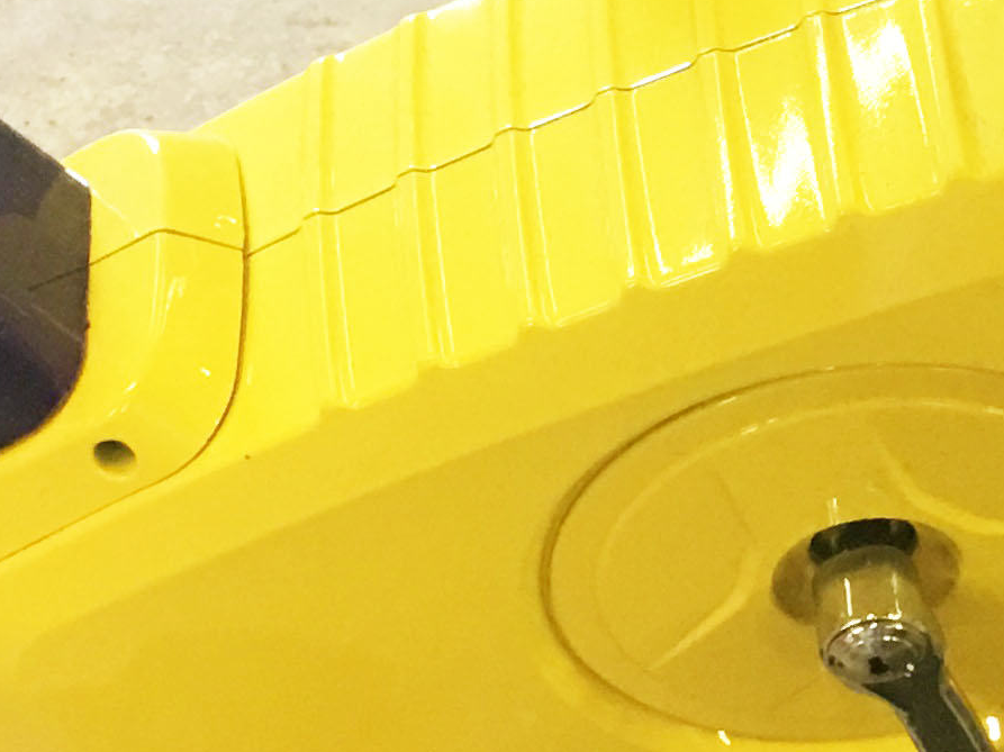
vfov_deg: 11.3
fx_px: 3798
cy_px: 253
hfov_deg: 14.7
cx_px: 1111
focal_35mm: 131
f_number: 2.2
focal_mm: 4.15
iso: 64
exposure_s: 1/15
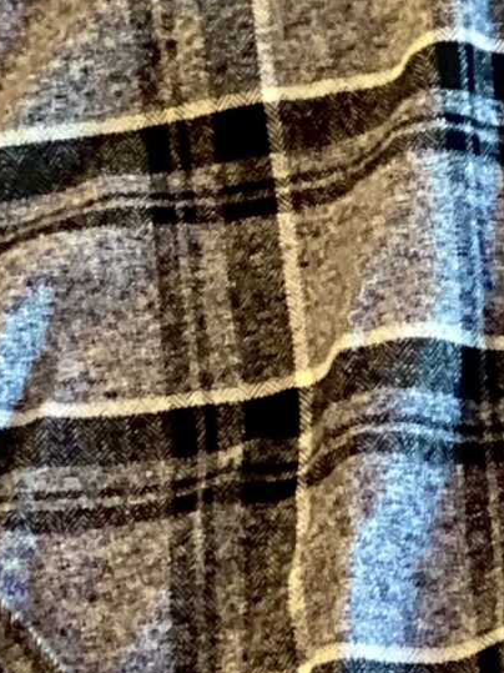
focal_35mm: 247
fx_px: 4797
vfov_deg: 8.0
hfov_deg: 5.9
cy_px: 410
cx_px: 1004
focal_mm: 6
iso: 400
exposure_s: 1/15
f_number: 2
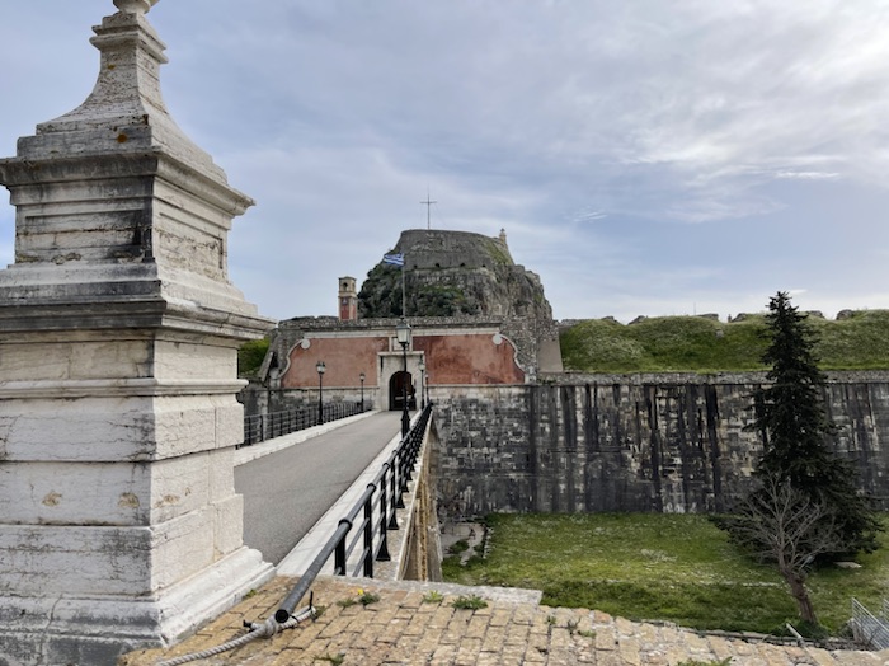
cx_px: 444
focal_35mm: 25
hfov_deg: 69.4
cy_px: 333
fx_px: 642
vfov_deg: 54.8
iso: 32
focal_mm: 5.1
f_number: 1.6
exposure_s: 1/6579
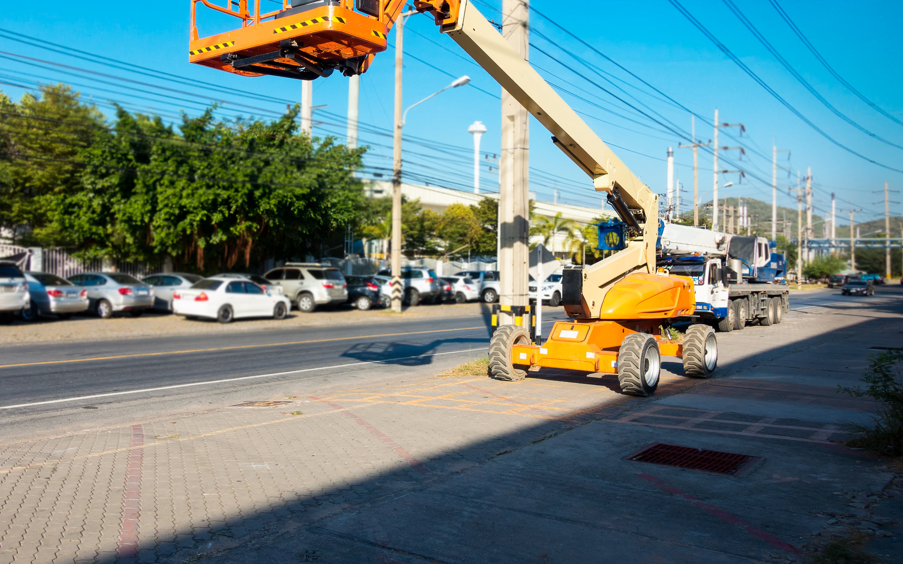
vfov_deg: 41.6
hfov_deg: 62.4
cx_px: 368
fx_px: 738
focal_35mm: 30
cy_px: 225
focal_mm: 8.8
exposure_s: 1/500
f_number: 5.6
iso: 100
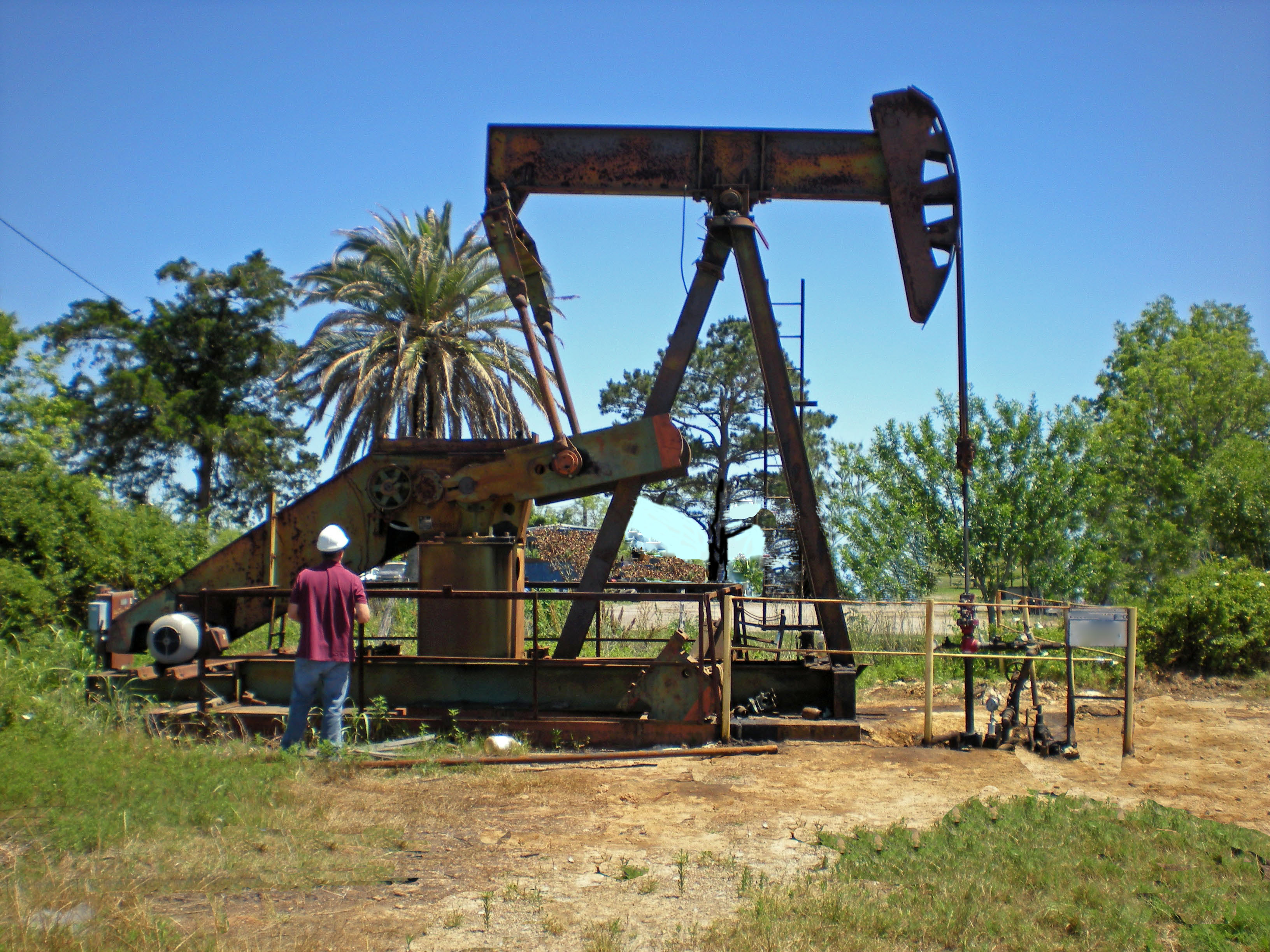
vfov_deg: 37.7
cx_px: 635
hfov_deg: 49.0
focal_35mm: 38
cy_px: 476
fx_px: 1394
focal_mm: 6.3
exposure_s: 1/305
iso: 64
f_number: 4.6
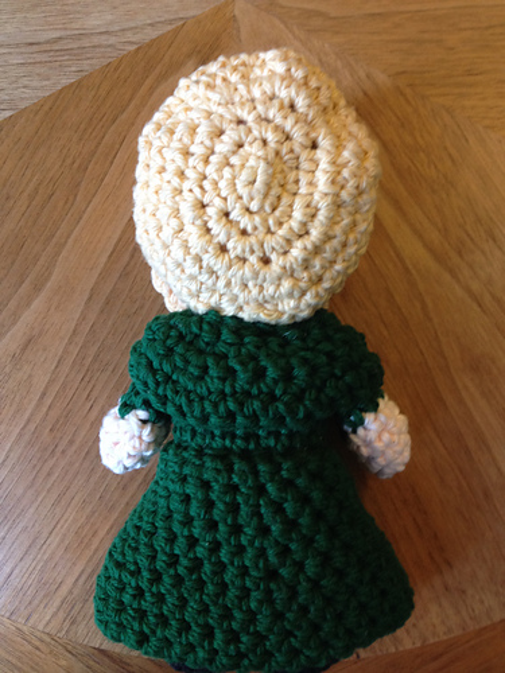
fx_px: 681
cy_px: 336
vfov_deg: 52.6
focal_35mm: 35
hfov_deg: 40.7
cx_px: 252
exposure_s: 1/20
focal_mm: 4.28
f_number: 2.4
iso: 125
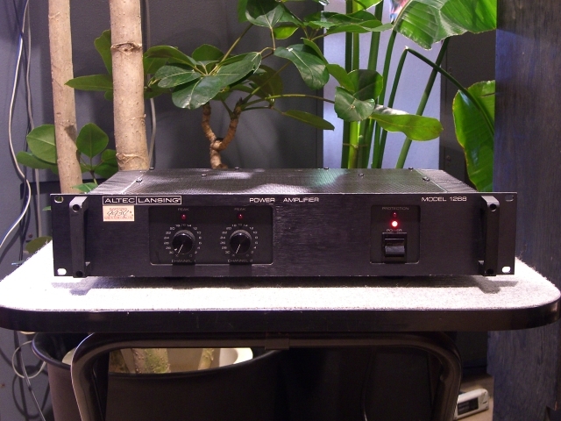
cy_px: 210
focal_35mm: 57
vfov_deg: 25.7
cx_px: 280
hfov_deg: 33.8
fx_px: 924
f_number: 3.6
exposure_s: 1/8
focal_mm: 11.8
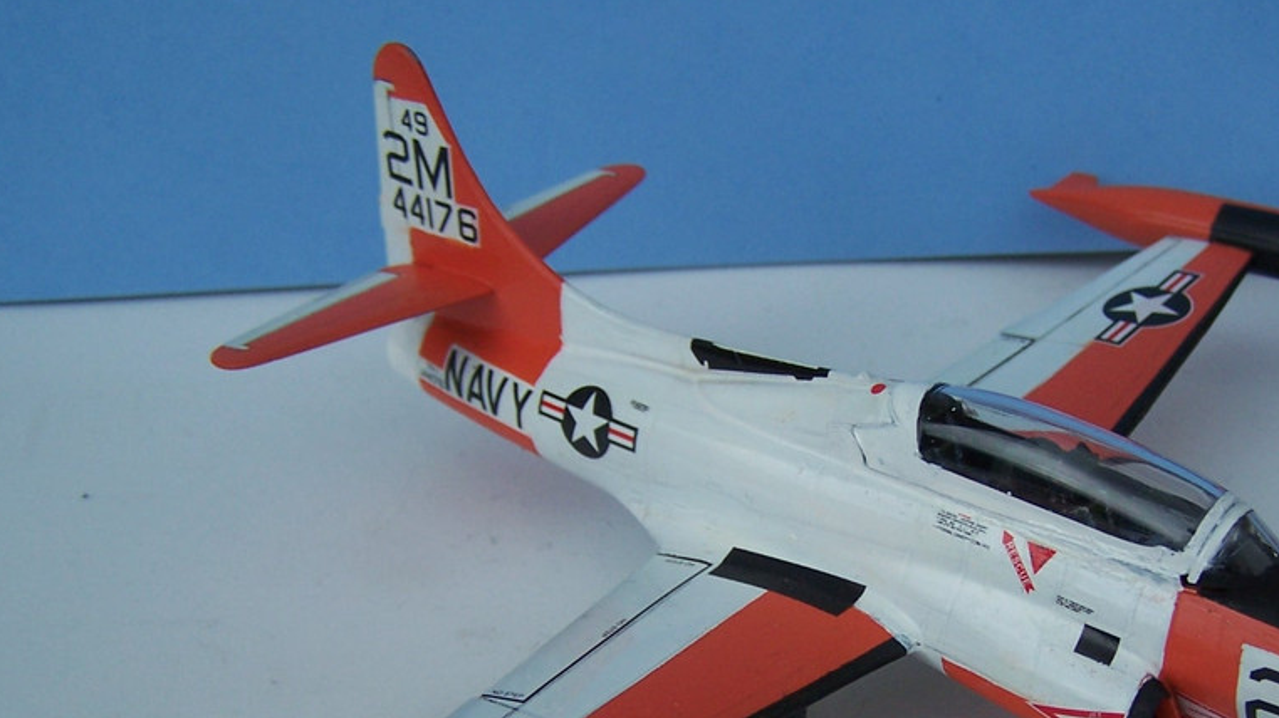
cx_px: 833
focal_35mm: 58
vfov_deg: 20.4
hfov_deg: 35.7
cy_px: 611
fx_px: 1966
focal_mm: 6.3
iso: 80
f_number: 2.8
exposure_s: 1/250
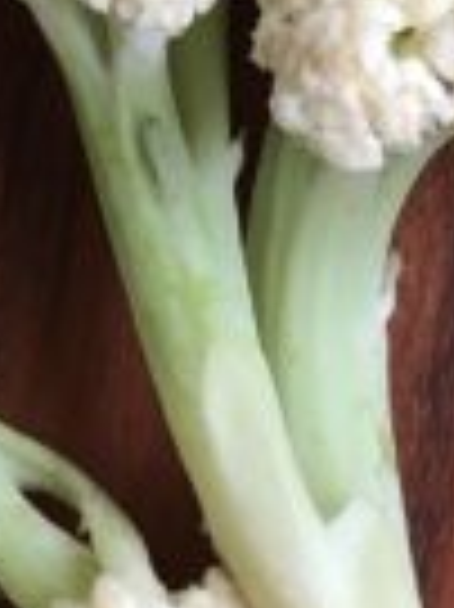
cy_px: -311
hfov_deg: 7.0
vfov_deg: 9.1
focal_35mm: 212
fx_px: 3713
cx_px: 256
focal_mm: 3.99
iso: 25
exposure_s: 1/30
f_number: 1.8
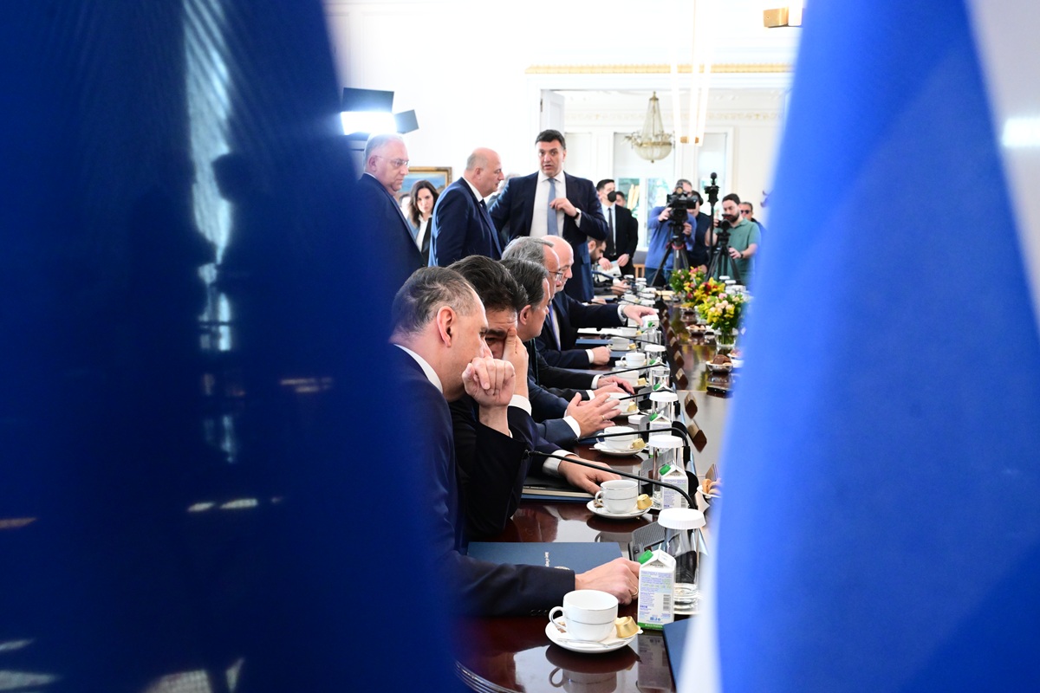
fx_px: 1040
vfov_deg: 36.9
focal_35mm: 36
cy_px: 346
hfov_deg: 53.1
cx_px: 520
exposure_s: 1/400
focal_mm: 36
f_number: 5.6
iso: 8000
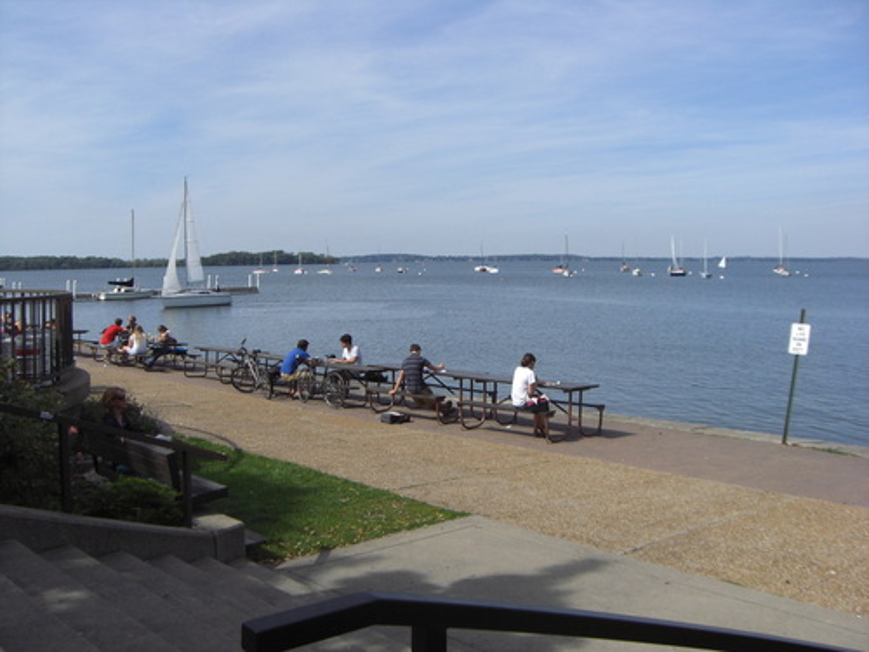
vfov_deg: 37.7
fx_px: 954
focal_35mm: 38
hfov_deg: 49.0
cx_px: 434
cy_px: 326
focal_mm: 6.2
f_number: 8
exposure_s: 1/200
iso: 64
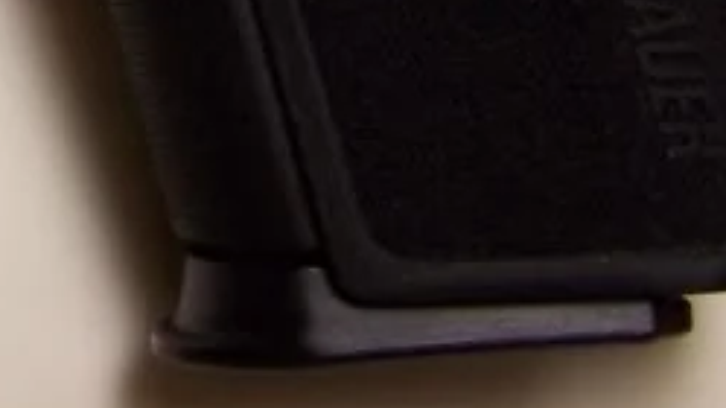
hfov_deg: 12.1
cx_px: -344
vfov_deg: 6.9
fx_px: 3272
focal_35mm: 170
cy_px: -391
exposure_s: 1/20
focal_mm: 6.3
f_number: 2.8
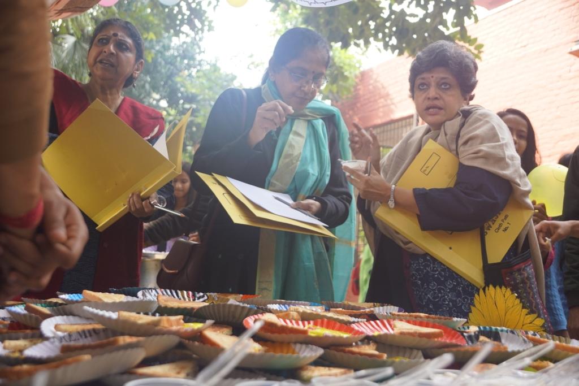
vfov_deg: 31.9
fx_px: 676
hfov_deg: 46.4
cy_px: 193
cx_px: 290
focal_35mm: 42
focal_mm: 28
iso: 400
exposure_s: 1/160
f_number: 4
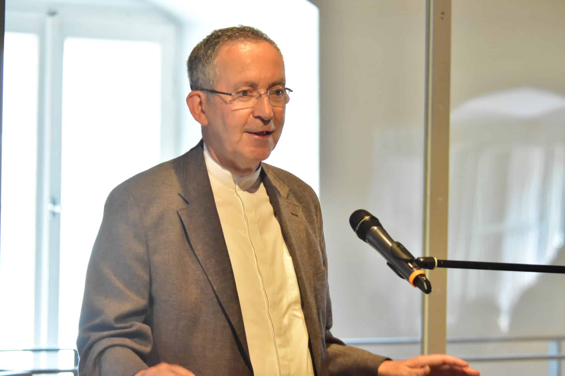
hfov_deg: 10.5
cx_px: 282
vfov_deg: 7.0
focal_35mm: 195
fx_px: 3060
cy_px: 188
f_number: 5
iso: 2500
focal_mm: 130
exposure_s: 1/80
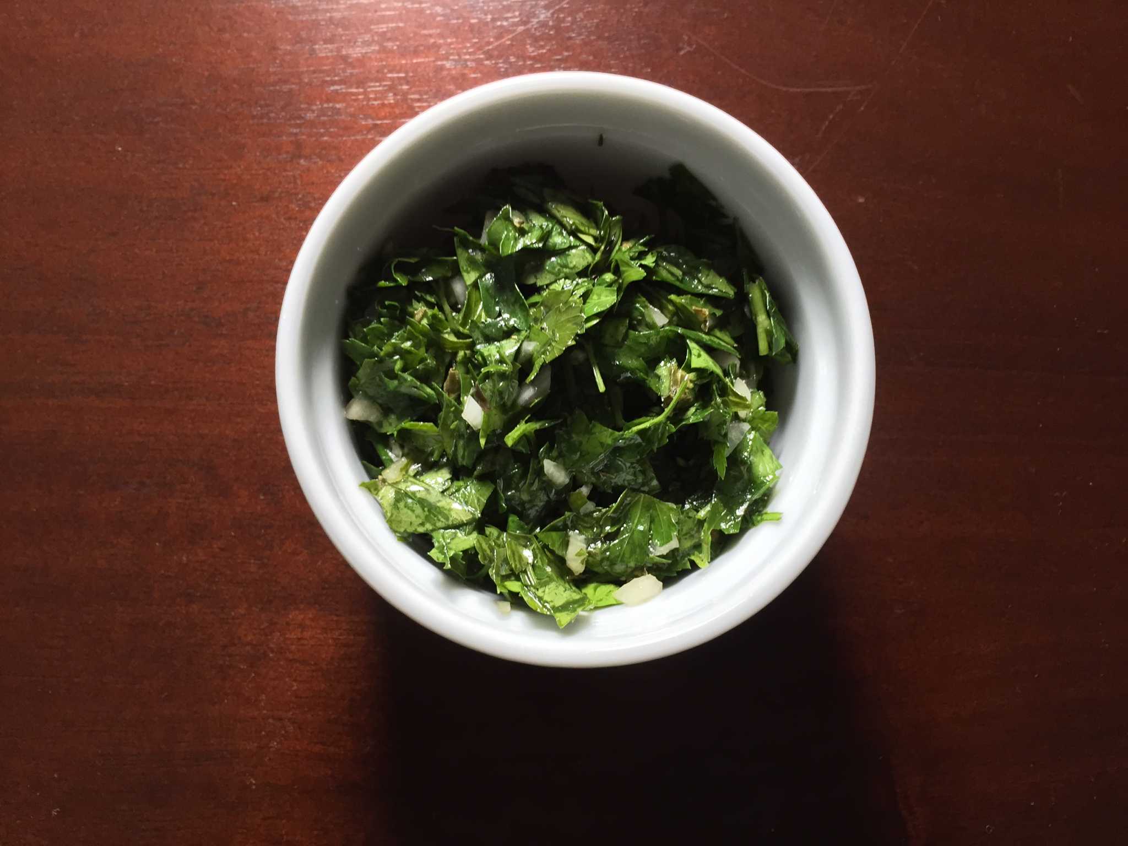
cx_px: 564
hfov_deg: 61.7
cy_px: 423
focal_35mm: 29
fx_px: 945
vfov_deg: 48.2
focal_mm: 4.15
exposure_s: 1/30
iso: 200
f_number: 2.2
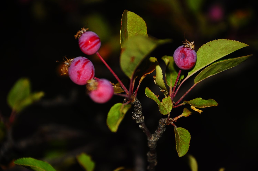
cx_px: 129
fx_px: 1449
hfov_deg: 10.2
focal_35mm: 202
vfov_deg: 6.8
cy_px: 86
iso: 320
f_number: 5.6
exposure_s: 1/200
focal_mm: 135
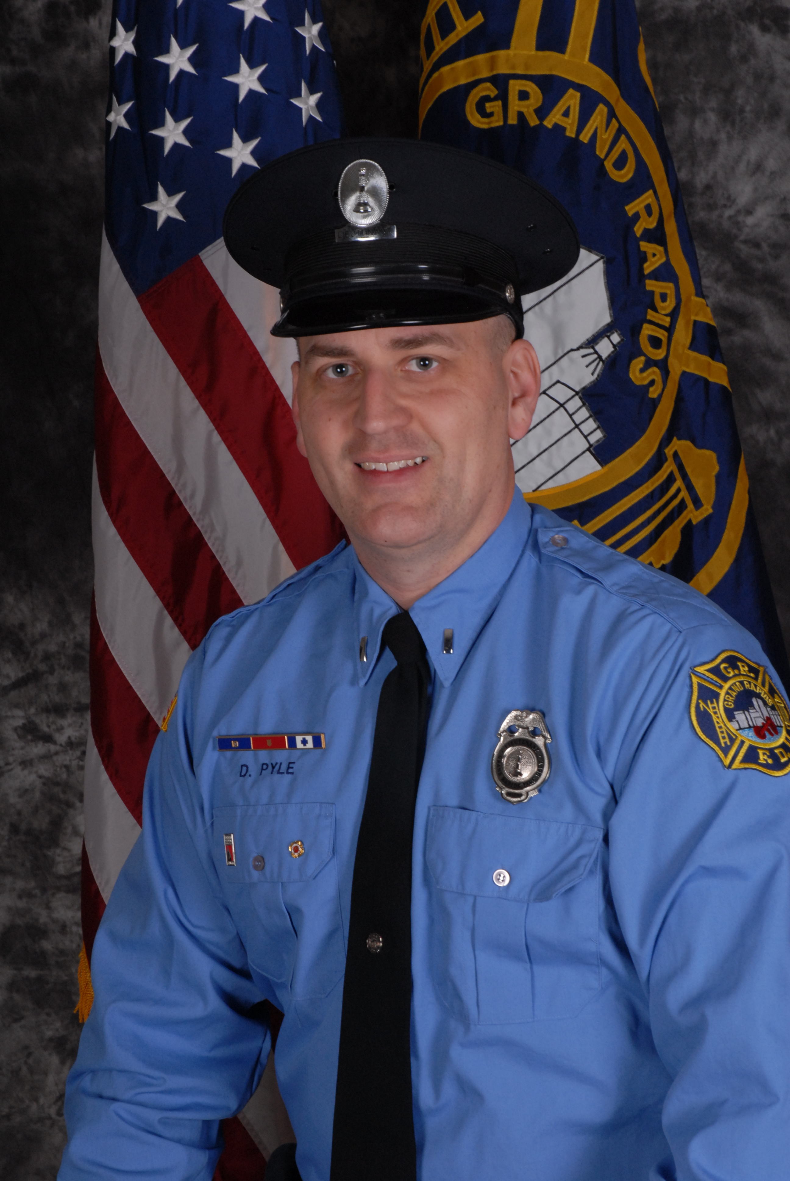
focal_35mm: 75
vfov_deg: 27.0
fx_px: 2462
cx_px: 395
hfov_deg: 18.2
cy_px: 590
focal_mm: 50
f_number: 13
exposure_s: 1/160
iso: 400
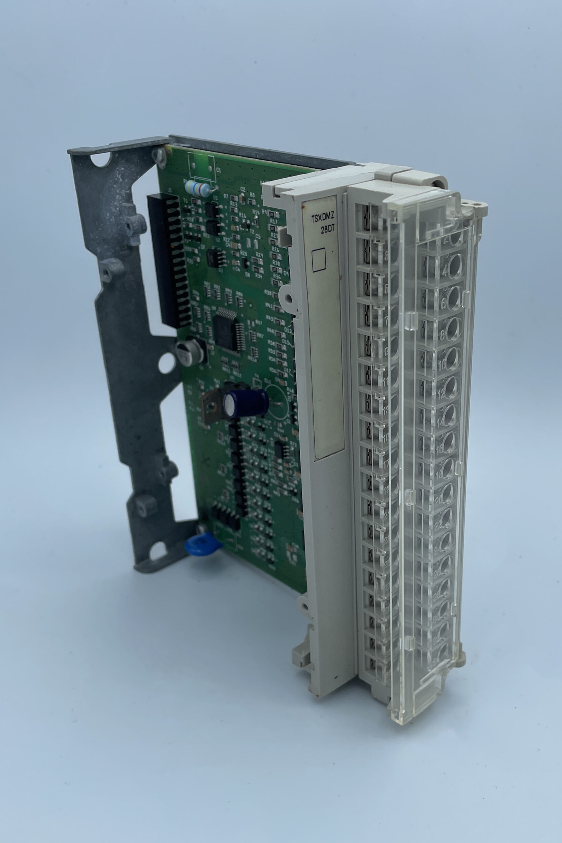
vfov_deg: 65.5
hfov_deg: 46.4
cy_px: 413
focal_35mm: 28
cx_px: 285
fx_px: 656
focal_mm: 4.2
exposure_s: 1/1984
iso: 32
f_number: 1.6
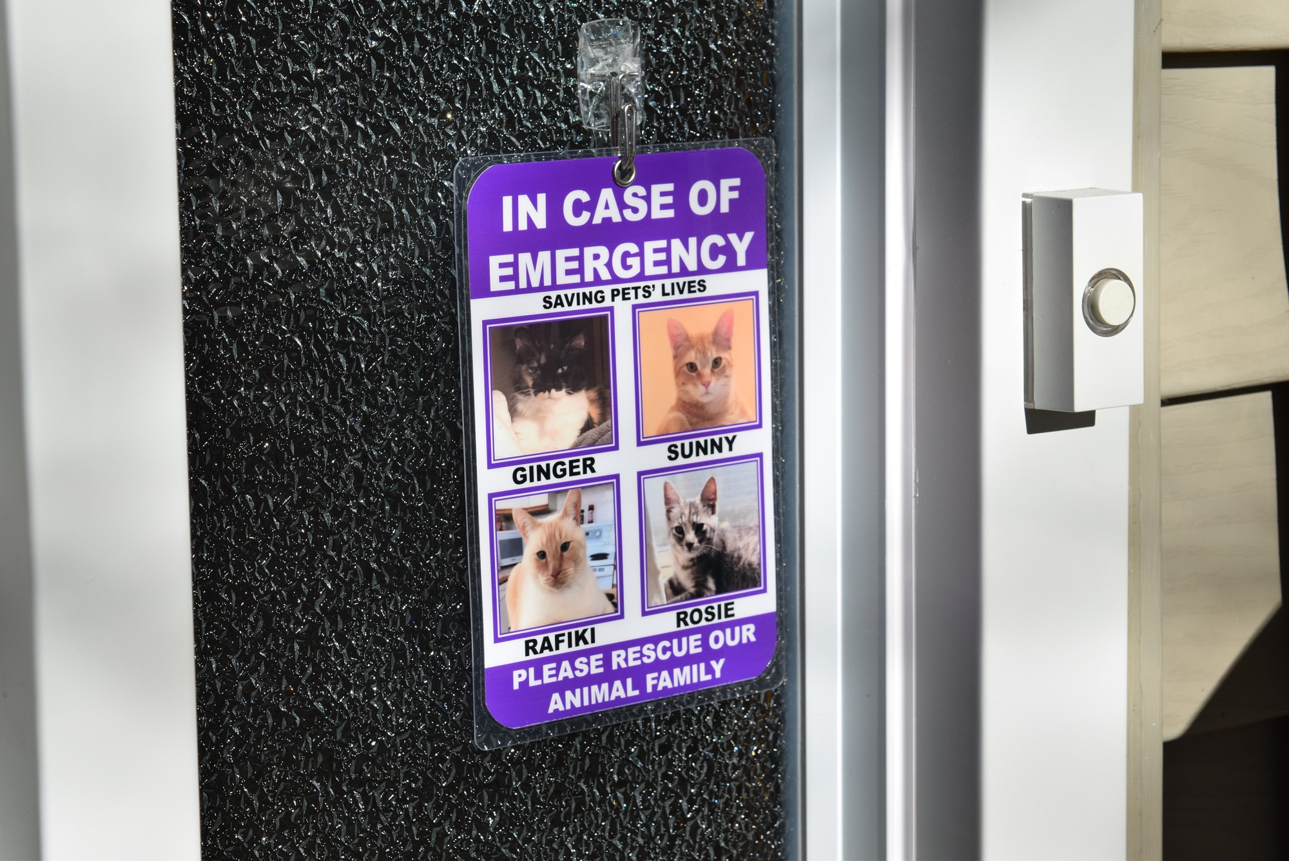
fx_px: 2956
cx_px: 644
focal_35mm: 82
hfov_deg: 24.6
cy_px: 430
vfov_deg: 16.6
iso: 200
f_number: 11
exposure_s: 1/500
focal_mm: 55
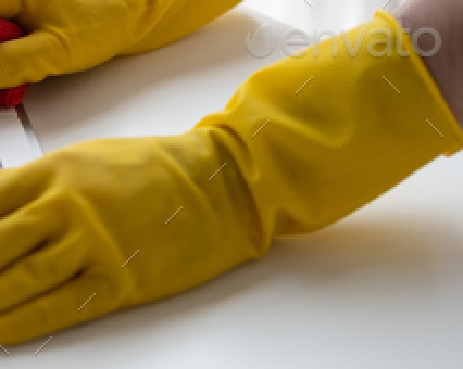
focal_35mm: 138
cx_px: 11
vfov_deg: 11.2
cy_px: 142
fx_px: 1889
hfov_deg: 13.8
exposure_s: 1/200
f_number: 2
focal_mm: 35
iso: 160
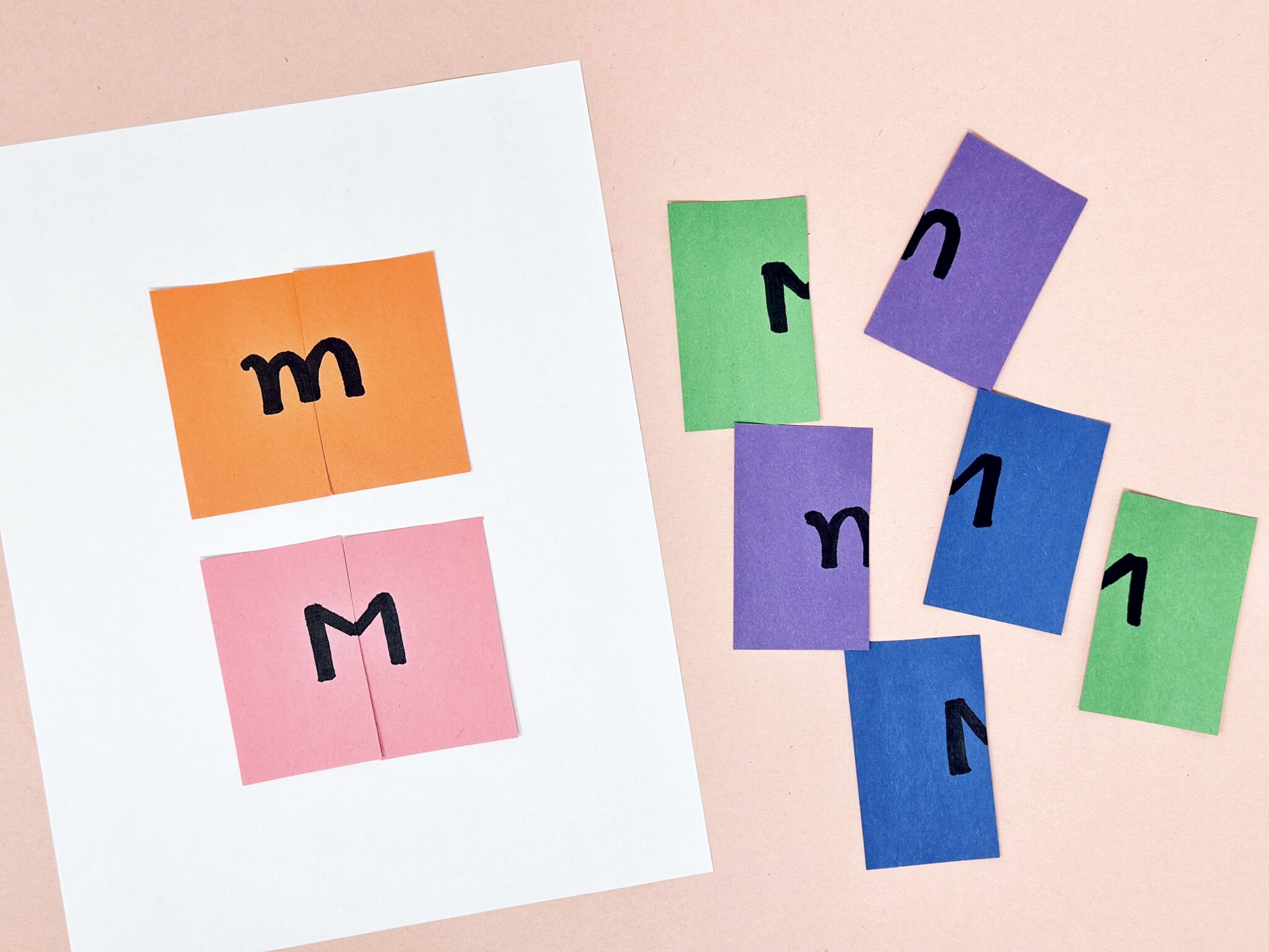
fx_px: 1760
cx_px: 634
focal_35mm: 48
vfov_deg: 30.3
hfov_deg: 39.7
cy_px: 476
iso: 80
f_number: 1.78
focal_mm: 6.86
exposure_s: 1/227
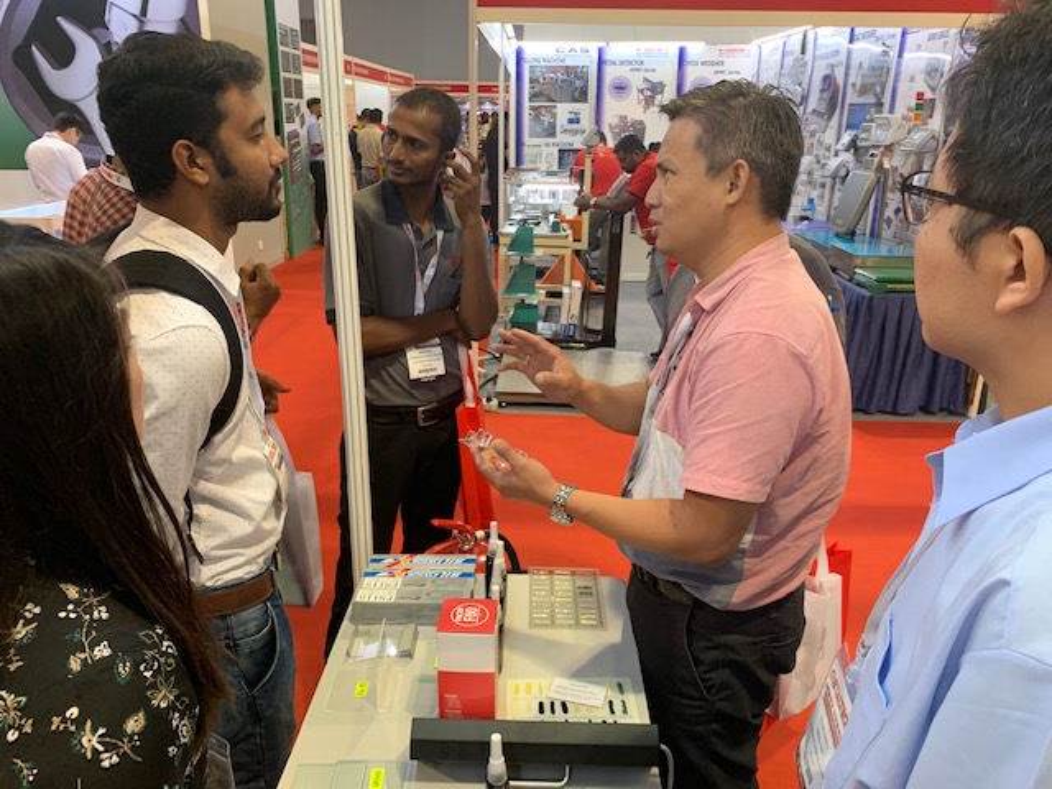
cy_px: 394
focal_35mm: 26
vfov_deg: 53.1
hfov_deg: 67.3
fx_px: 790
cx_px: 526
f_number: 1.8
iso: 160
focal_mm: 4.25
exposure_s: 1/50
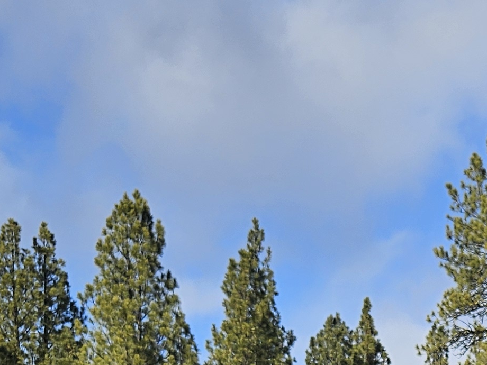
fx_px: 1407
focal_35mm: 100
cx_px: 489
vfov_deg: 13.2
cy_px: 674
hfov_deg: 19.1
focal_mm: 5.4
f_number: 1.8
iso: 25
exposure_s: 1/2650
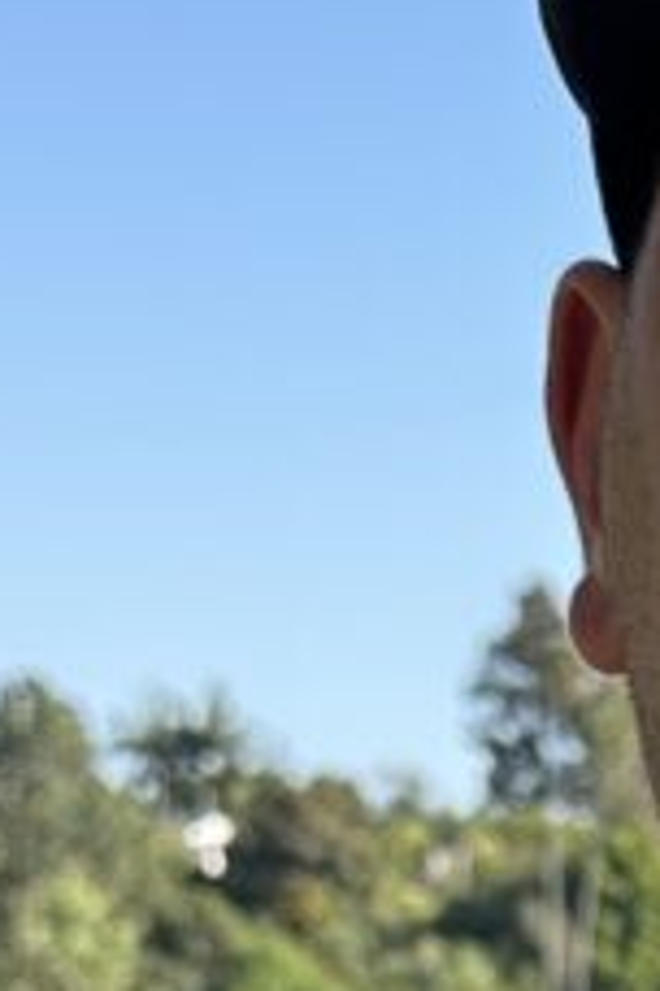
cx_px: 1086
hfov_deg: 11.5
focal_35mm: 112
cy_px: 1569
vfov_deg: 16.4
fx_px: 3080
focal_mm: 6.86
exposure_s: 1/2110
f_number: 1.78
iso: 80
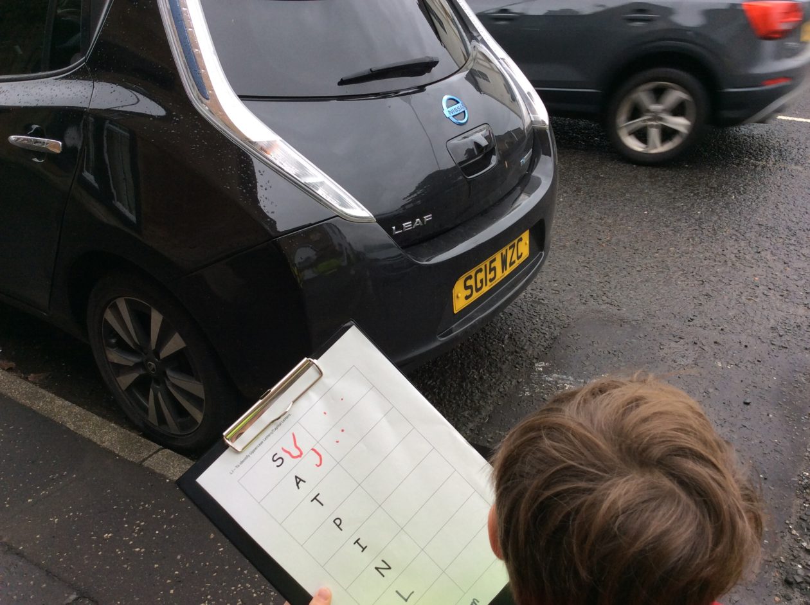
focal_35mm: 32
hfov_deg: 56.9
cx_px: 405
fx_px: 748
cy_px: 302
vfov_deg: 44.1
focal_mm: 3.3
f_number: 2.4
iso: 32
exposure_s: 1/199
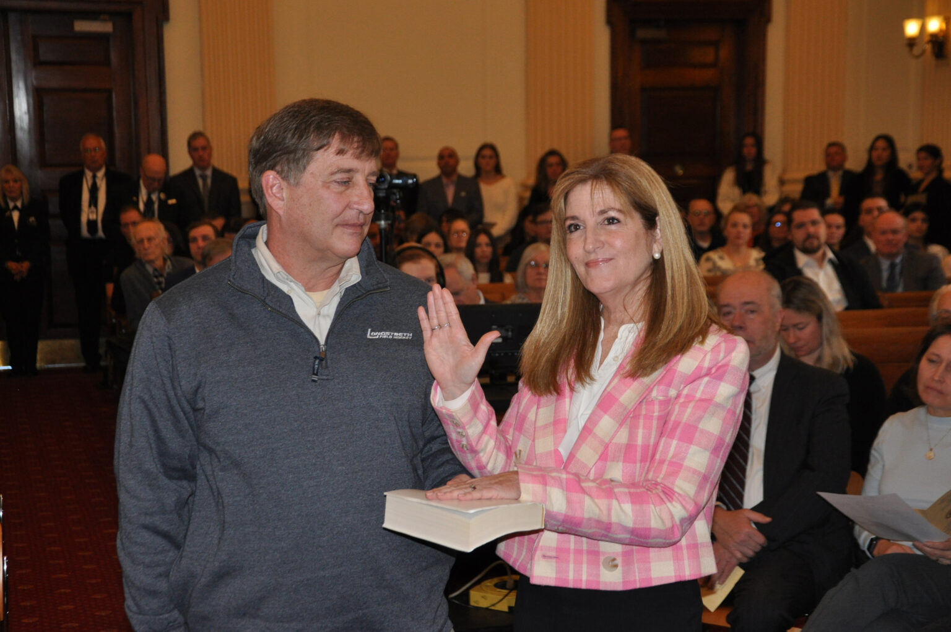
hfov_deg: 29.9
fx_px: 1781
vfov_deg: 20.1
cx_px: 476
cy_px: 316
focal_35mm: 68
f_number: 5.6
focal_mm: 45
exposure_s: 1/80
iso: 800
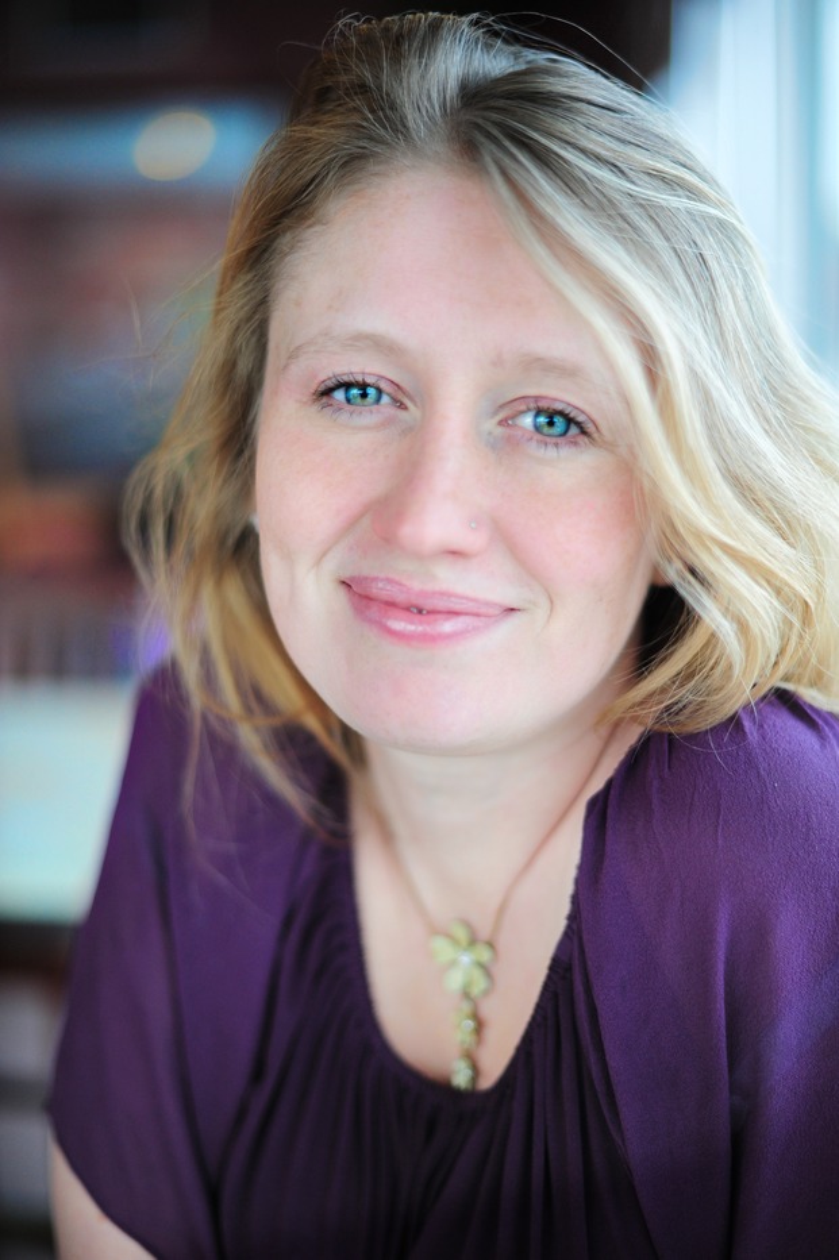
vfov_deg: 39.6
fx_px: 1750
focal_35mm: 50
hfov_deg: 27.0
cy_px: 630
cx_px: 420
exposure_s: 1/1250
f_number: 1.8
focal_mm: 50
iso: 1000
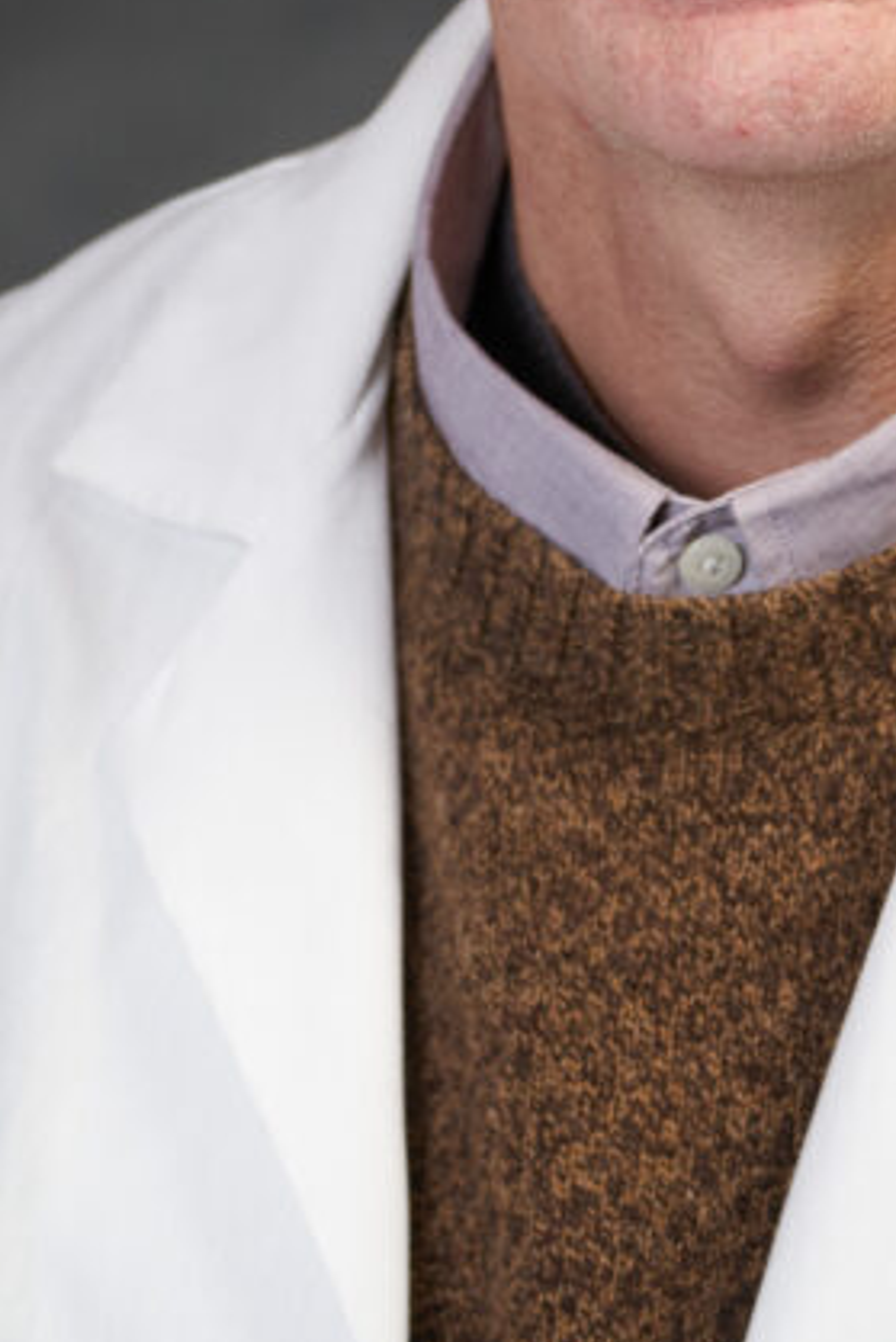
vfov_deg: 4.5
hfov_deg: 3.0
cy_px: 260
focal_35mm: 458
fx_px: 17083
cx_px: 811
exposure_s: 1/250
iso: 400
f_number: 5.6
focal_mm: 187
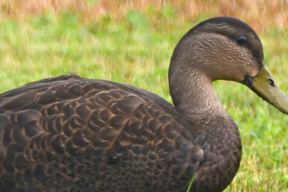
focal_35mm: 1453
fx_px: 11623
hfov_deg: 1.4
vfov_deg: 0.9
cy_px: 129
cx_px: 63
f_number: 6
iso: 200
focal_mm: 400
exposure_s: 1/500
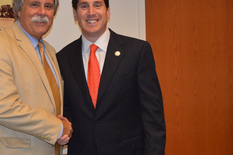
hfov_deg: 28.6
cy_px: 71
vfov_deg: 19.4
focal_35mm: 70
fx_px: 453
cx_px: 75
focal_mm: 32
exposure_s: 1/60
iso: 640
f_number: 4.5
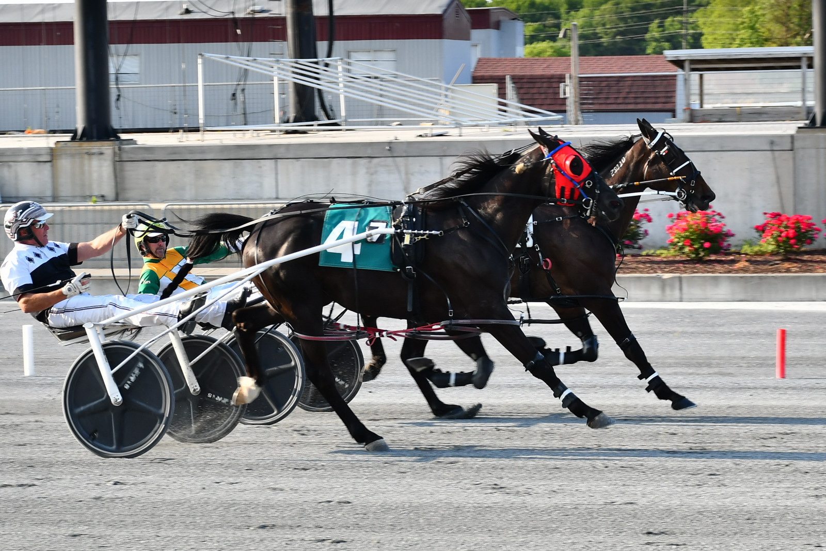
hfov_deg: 30.1
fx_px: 1537
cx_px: 413
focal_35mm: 67
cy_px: 276
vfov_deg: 20.3
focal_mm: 45
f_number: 5.6
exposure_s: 1/500
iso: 160
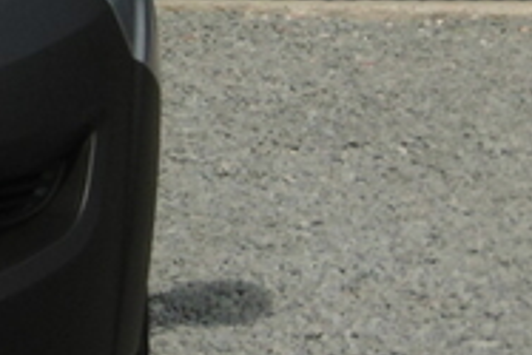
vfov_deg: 6.0
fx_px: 3357
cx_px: -549
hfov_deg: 8.6
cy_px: -216
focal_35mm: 227
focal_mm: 9.2
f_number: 10.1
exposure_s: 1/250
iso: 100
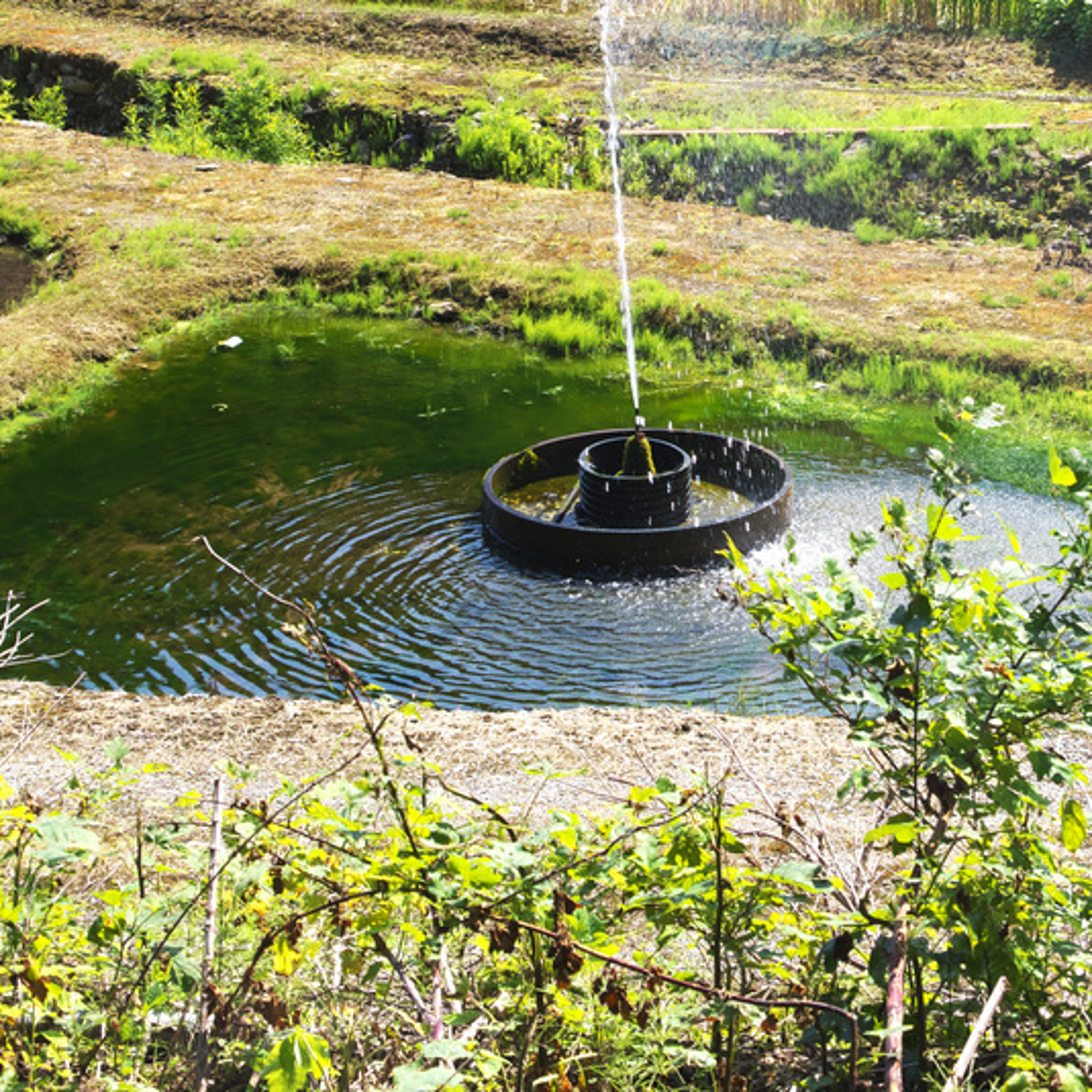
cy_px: 114
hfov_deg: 21.4
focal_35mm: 81
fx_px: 2891
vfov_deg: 20.9
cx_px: 595
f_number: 10
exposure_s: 1/160
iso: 500
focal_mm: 34
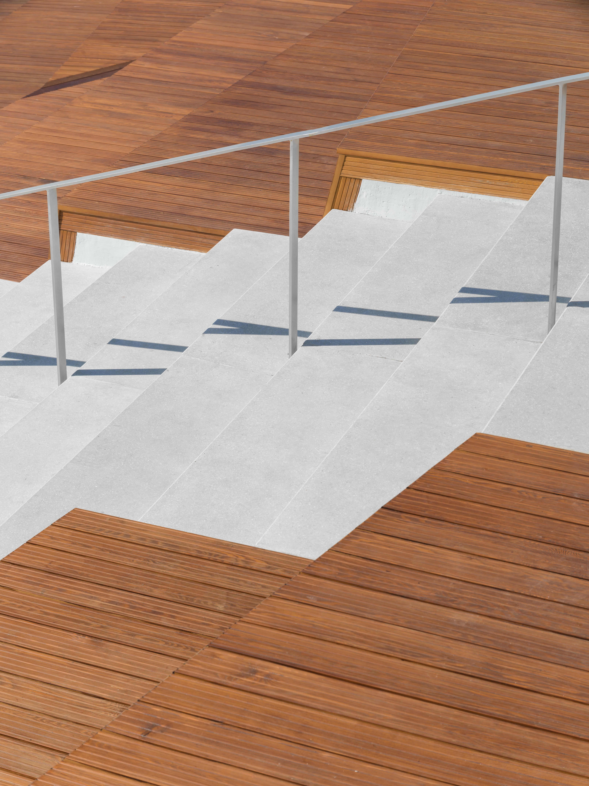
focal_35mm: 39
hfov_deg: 36.8
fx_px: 885
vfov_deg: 47.9
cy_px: 393
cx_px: 294
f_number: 8
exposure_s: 1/60
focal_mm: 50
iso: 100
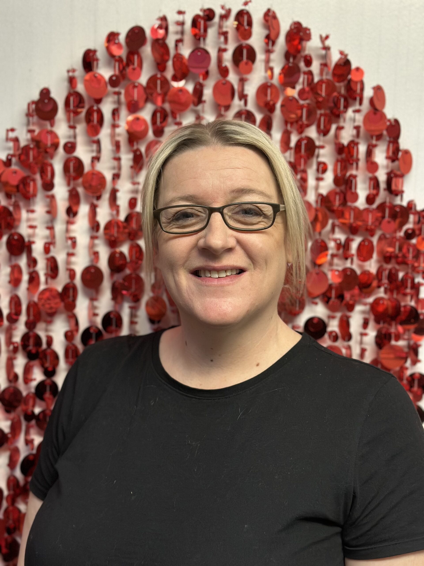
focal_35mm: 48
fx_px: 784
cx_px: 212
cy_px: 283
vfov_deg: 39.7
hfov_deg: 30.3
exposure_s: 1/50
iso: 250
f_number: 1.78
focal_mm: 6.86
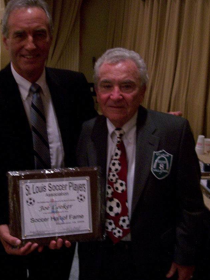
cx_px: 87
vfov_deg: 42.9
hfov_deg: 32.8
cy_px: 125
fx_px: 356
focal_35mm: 44
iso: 160
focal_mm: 5.6
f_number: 2.7
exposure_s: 1/8
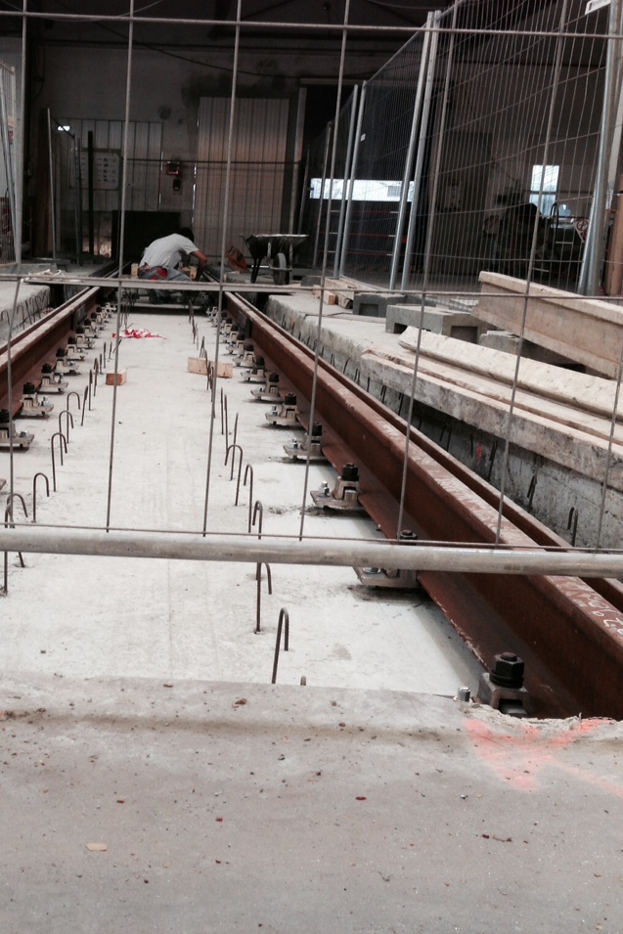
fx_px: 1194
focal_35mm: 46
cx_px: 117
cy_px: 466
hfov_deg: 28.6
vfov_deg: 42.7
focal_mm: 4.12
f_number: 2.4
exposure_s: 1/20
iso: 50
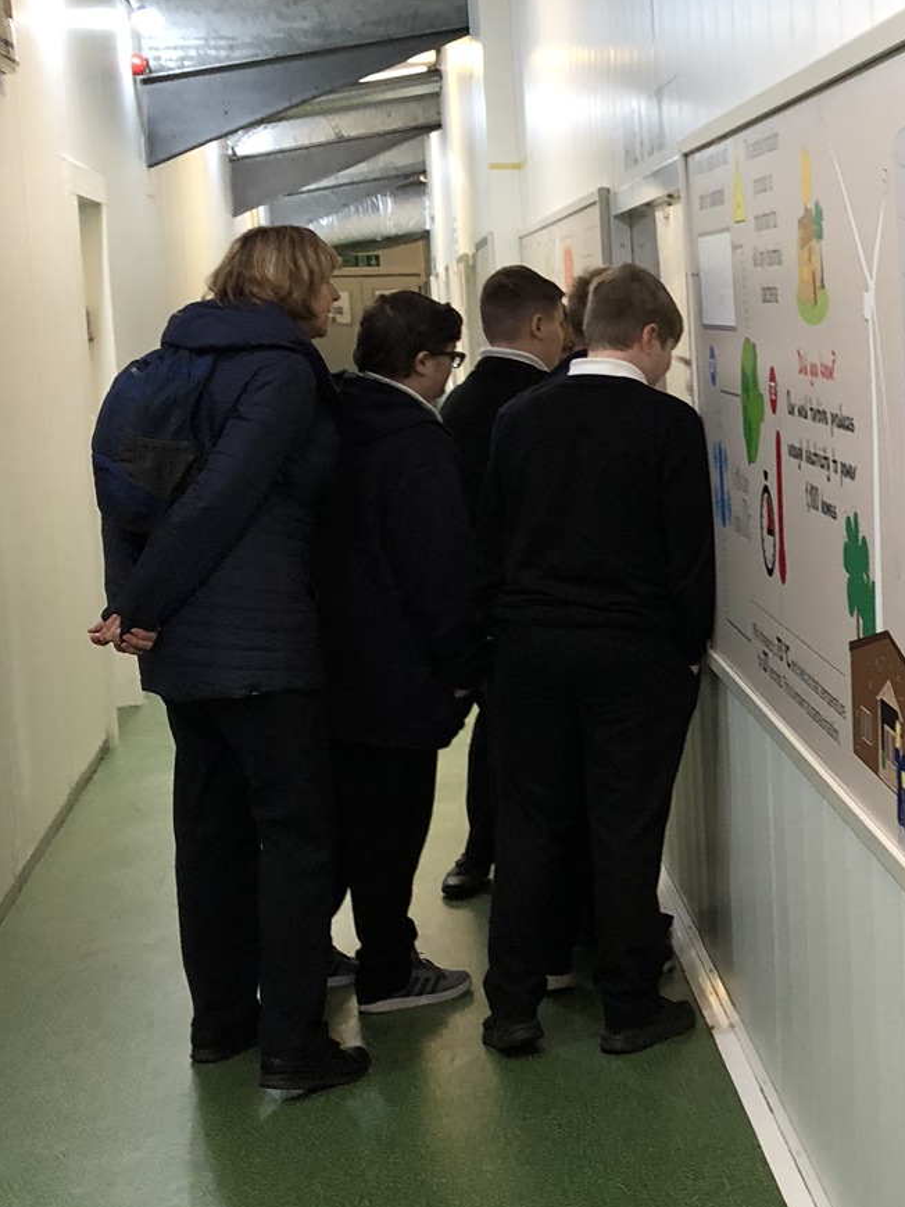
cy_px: 650
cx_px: 998
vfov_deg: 29.4
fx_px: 2300
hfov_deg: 21.1
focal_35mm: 66
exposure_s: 1/20
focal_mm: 3.99
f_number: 1.8
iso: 40
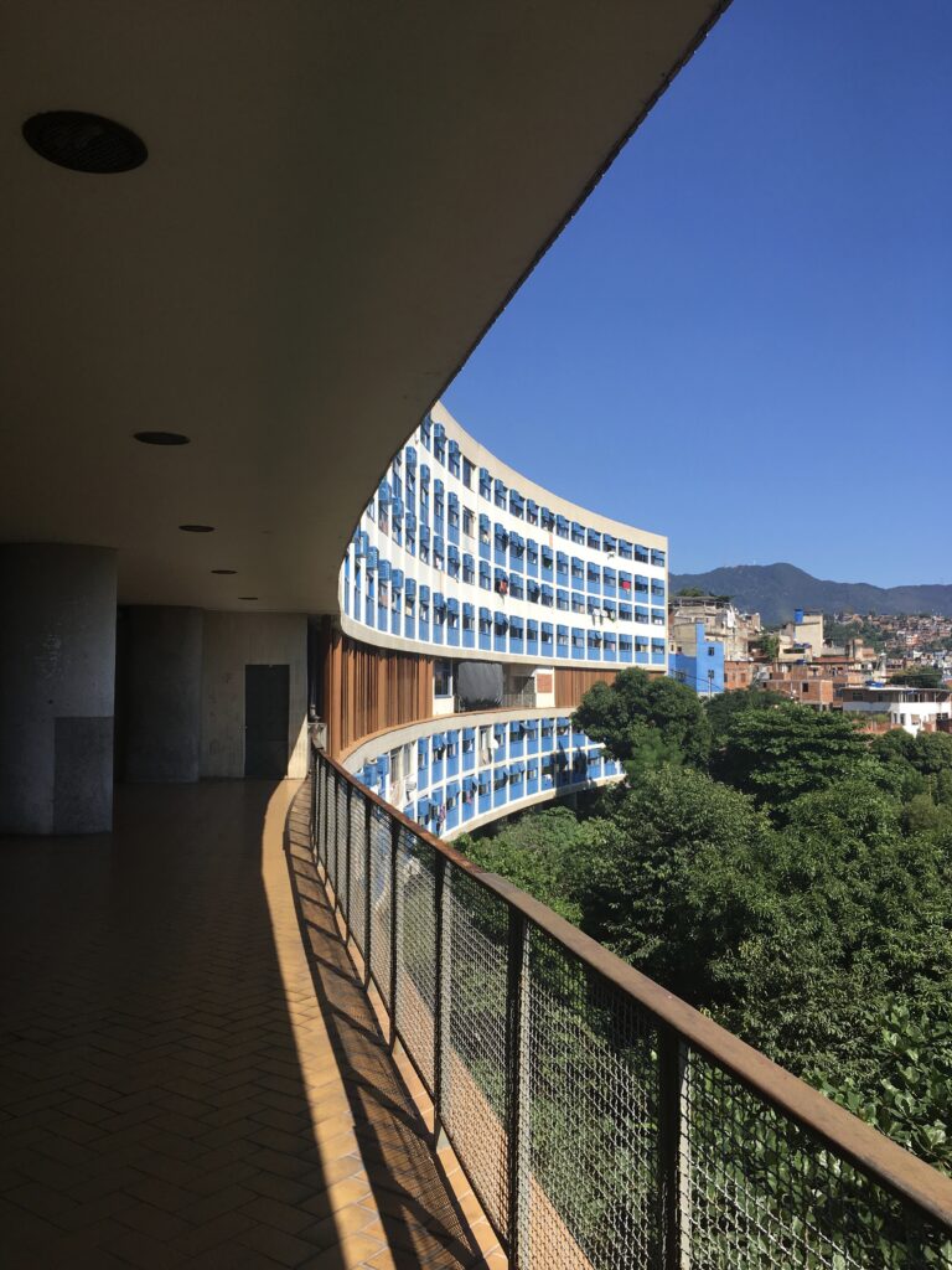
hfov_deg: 48.2
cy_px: 635
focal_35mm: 29
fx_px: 1063
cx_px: 476
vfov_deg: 61.7
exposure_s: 1/1261
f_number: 2.2
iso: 25
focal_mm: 4.15
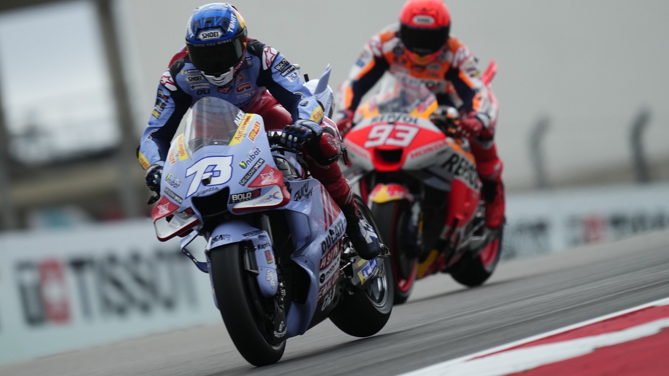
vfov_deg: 2.1
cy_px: 159
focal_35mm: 588
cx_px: 335
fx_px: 10430
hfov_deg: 3.7
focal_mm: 560
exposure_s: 1/640
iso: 640
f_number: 4
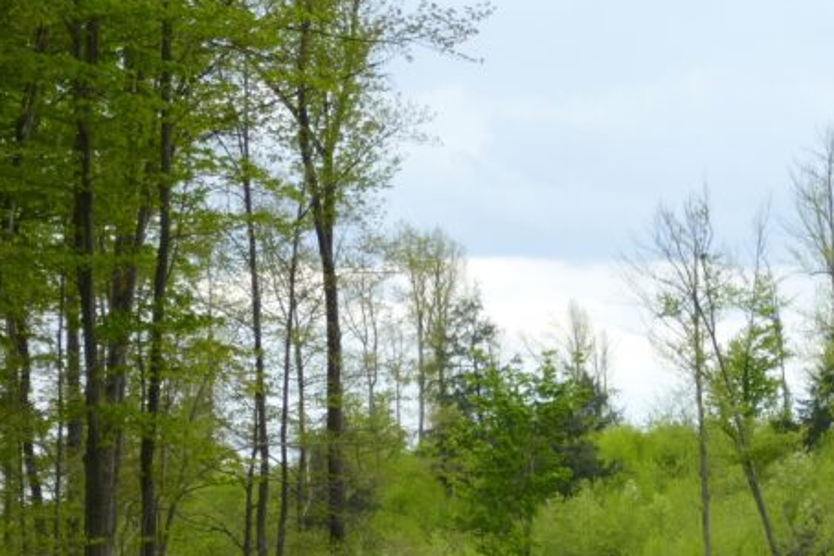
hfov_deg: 10.6
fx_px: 4472
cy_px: 442
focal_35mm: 193
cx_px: 770
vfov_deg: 7.1
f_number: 4.6
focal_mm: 26.7
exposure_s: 1/320
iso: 125
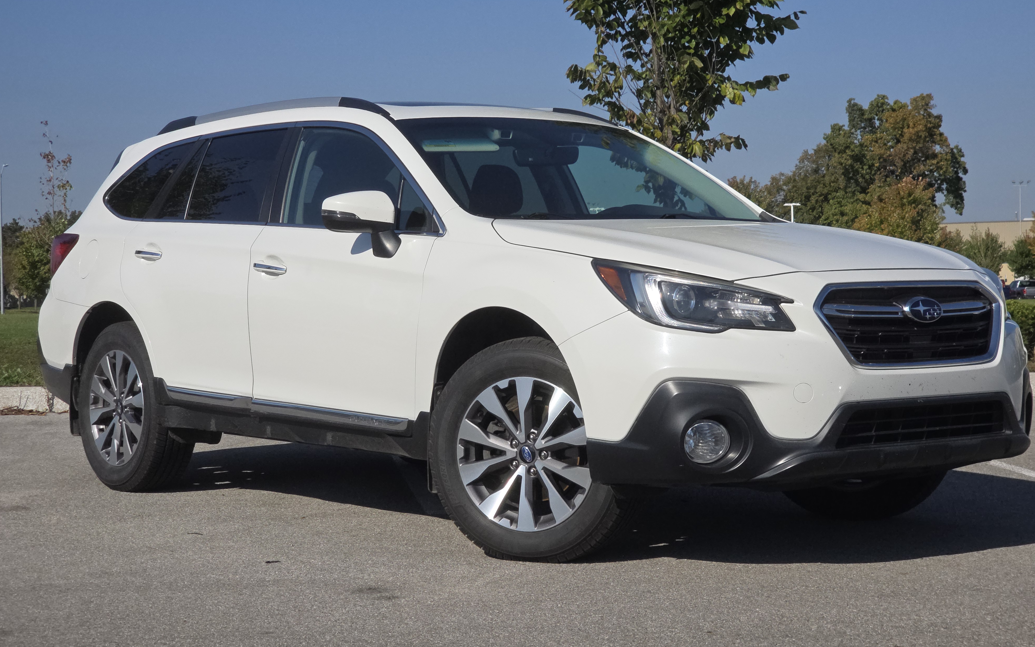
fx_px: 2087
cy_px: 319
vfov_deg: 17.6
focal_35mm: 74
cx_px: 517
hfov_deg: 27.8
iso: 50
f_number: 2.4
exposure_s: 1/4220
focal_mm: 7.9
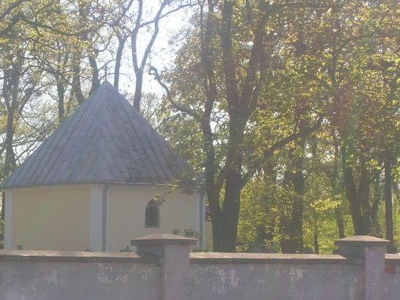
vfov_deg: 12.8
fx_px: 1341
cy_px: 193
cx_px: 147
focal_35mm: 116
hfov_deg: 16.9
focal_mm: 12.3
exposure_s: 1/92.5
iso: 50
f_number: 6.7
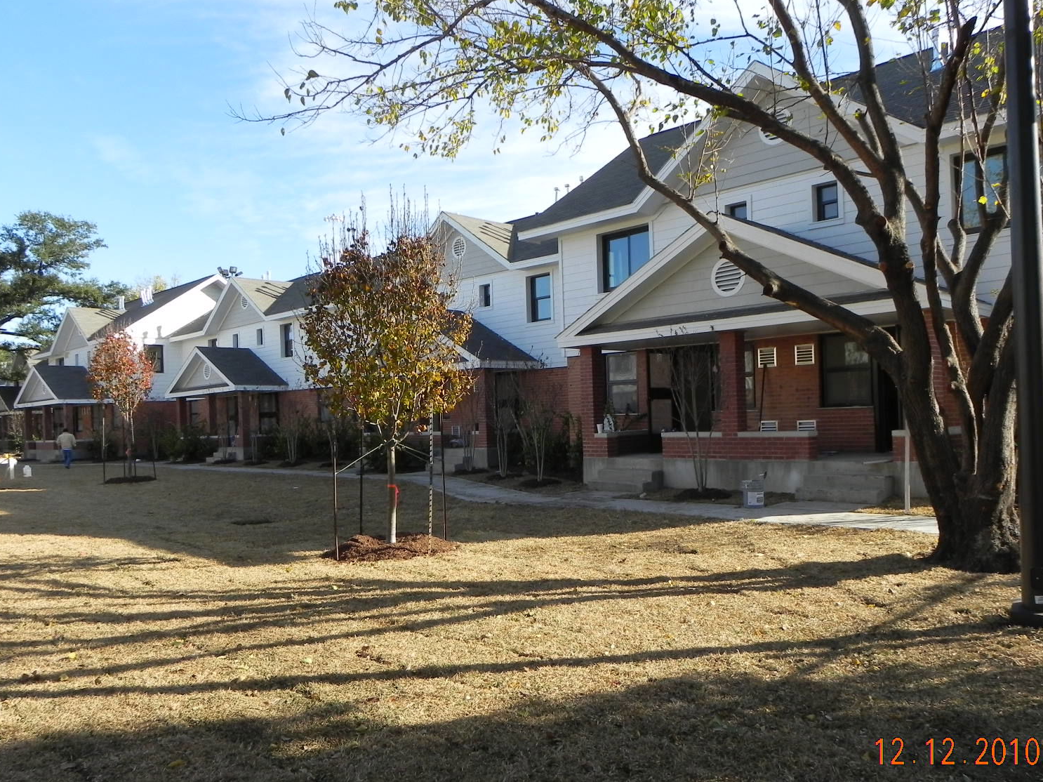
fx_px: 844
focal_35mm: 28
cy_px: 418
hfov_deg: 63.4
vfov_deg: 49.7
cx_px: 552
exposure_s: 1/255
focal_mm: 4.6
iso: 160
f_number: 5.6
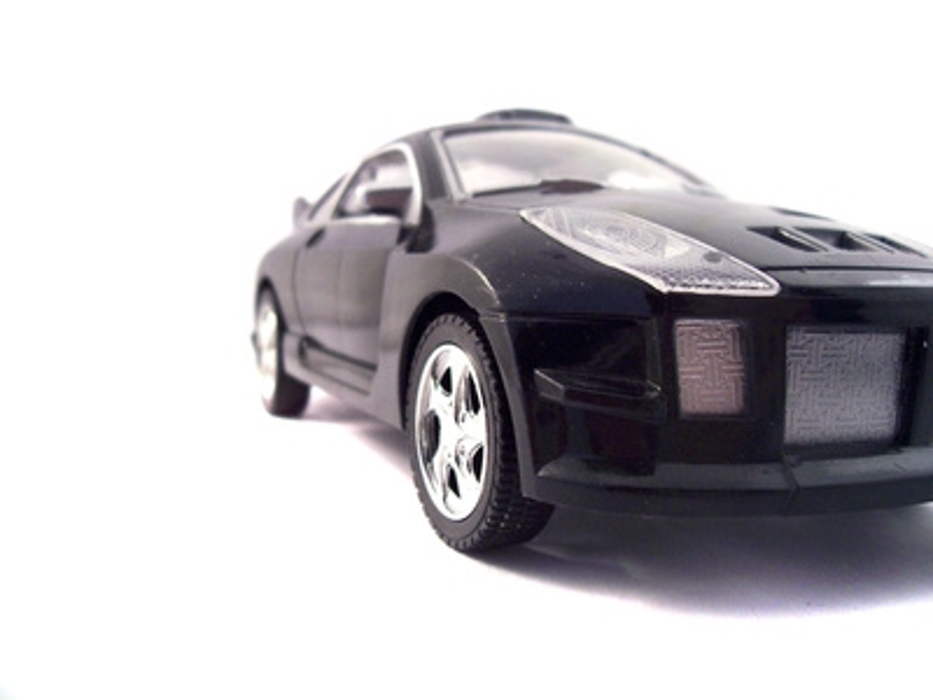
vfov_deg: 41.8
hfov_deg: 54.0
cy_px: 350
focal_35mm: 34
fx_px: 916
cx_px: 466
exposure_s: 1/32
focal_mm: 5.6
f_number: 2.7
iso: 145
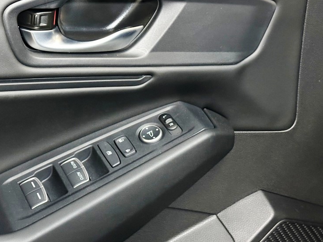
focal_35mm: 67
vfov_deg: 21.9
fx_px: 625
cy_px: 108
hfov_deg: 28.7
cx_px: 103
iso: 640
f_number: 1.78
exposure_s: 1/30
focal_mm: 6.86
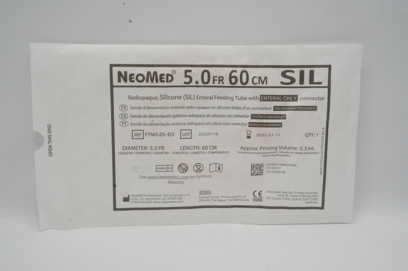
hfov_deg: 41.2
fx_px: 543
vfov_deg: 28.0
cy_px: 136
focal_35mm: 48
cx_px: 204
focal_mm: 32
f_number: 25
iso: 800
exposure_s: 1/8
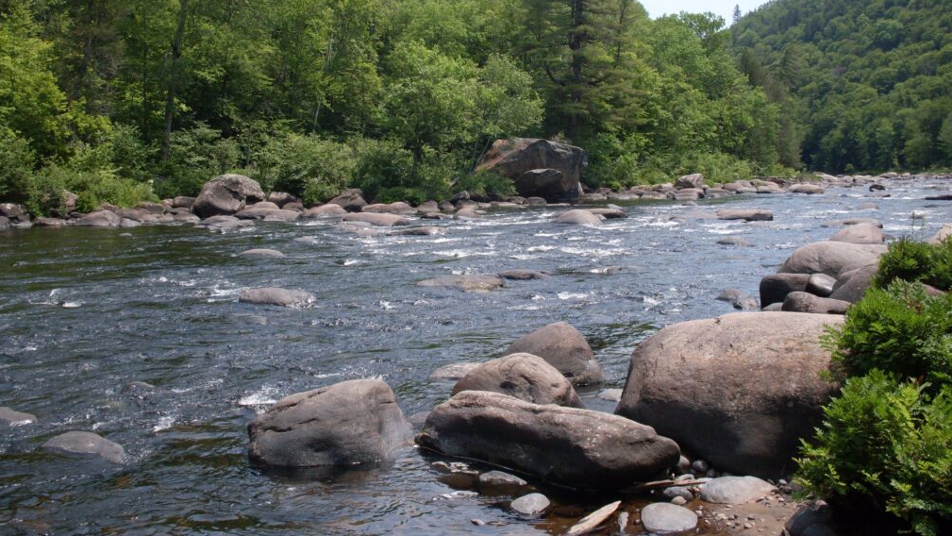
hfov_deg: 48.3
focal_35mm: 42
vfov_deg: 28.2
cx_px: 470
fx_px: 1060
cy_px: 192
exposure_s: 1/125
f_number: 8.4
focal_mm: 6.3
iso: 80
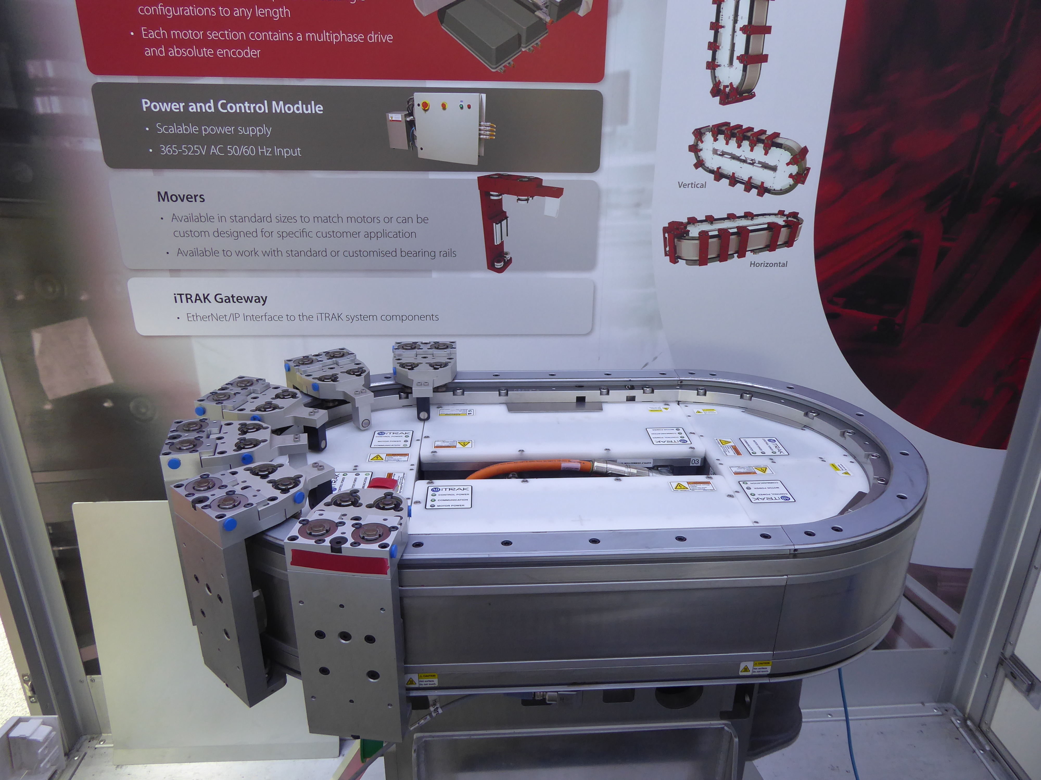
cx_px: 520
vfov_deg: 54.9
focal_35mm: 25
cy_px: 390
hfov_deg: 69.4
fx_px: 752
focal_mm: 4.3
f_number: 3.3
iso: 125
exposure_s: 1/60
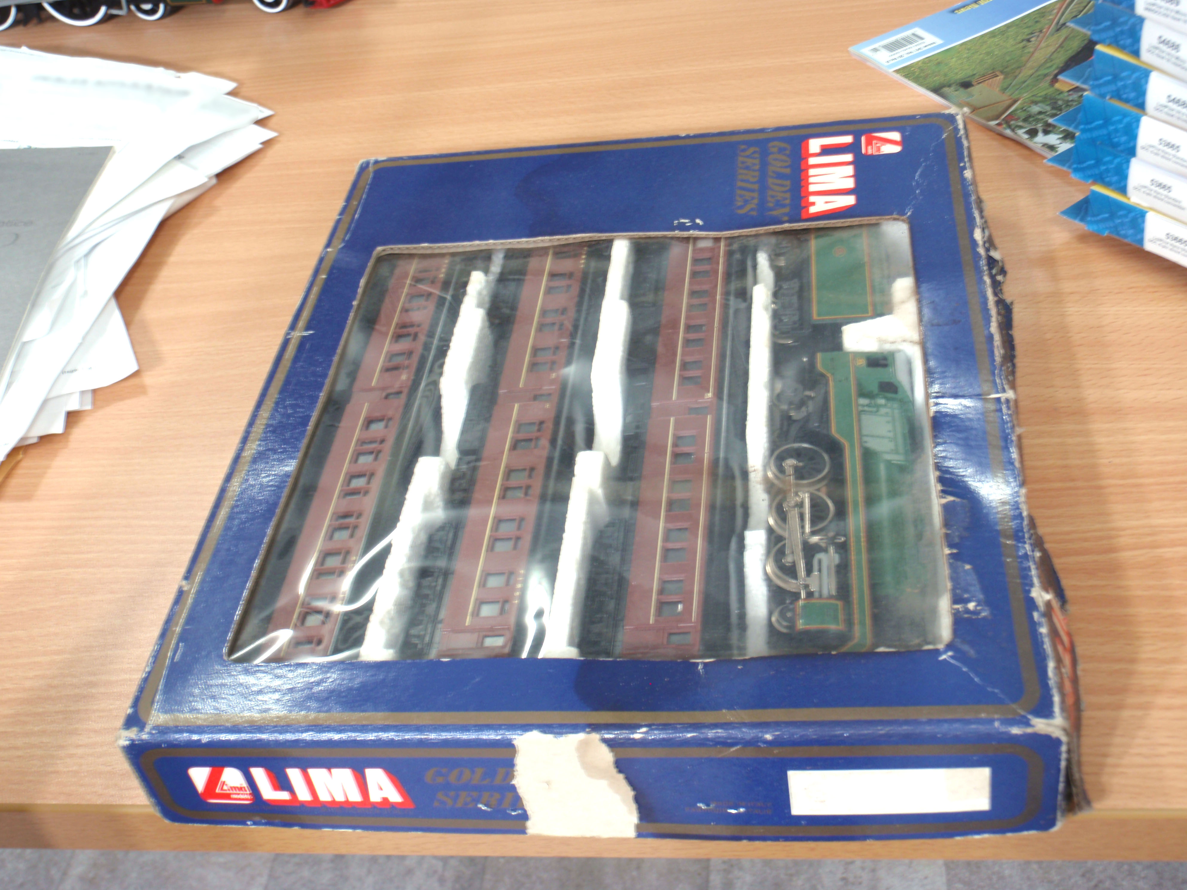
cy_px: 445
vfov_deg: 36.0
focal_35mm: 40
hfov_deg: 46.8
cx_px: 594
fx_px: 1372
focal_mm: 7.25
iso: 64
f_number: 3.9
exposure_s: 1/5
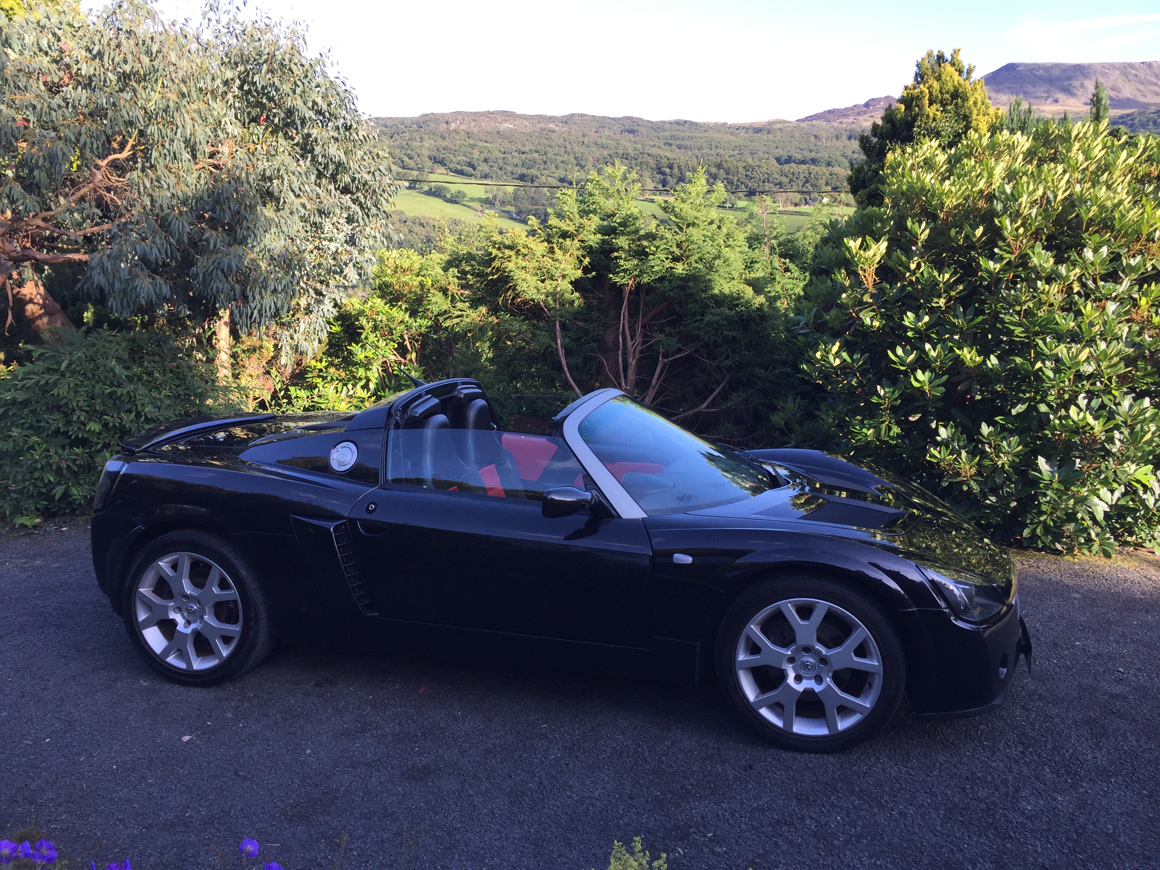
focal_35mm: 29
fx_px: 972
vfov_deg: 48.2
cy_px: 435
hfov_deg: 61.7
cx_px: 580
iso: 32
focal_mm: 4.15
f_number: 2.2
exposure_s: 1/359
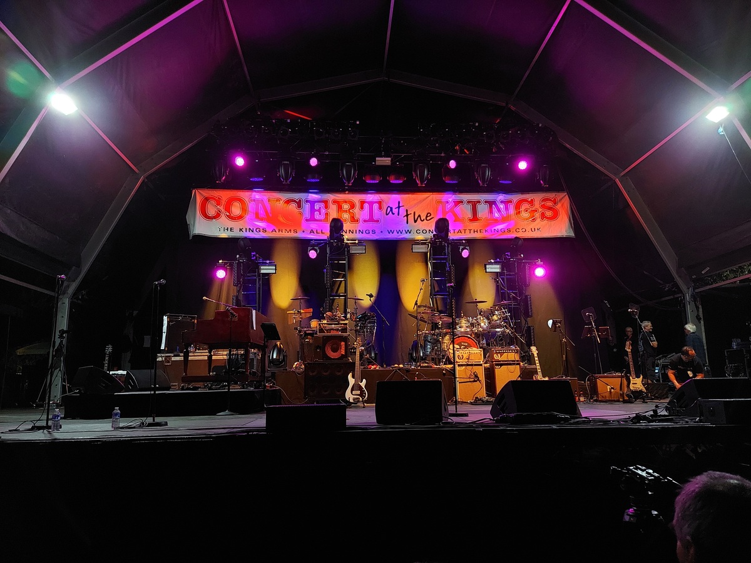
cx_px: 376
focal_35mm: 24
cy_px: 282
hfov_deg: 71.6
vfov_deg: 56.8
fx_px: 521
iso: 320
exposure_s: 1/50
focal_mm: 5.23
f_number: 1.8
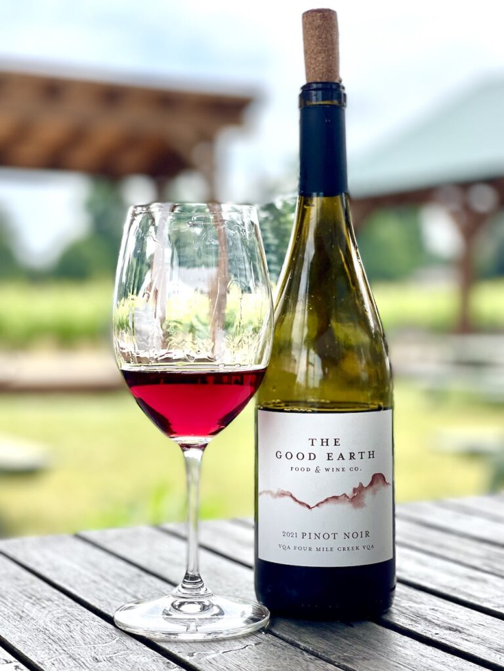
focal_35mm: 64
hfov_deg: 22.9
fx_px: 1242
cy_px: 336
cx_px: 252
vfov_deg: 30.3
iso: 32
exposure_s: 1/708
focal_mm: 7.5
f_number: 2.2
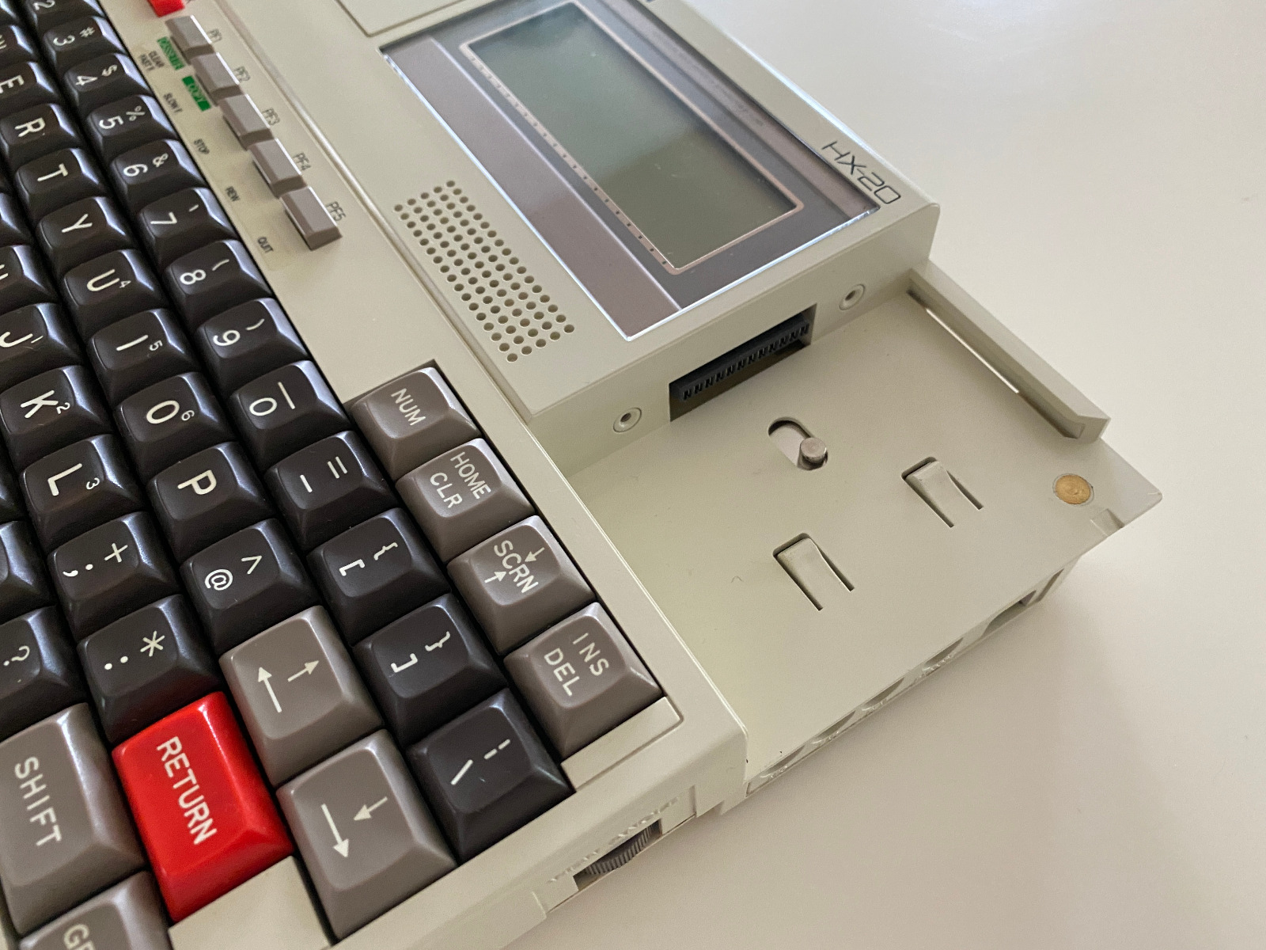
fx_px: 951
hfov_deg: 67.3
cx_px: 633
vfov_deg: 53.1
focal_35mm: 26
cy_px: 475
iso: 500
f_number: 1.8
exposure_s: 1/60
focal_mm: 4.25
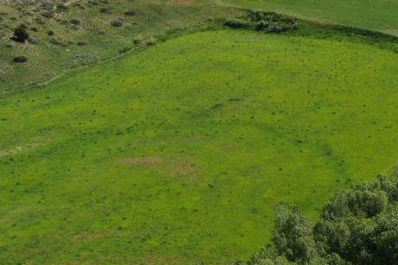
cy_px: 92
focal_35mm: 104
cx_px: 360
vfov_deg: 13.1
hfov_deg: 19.3
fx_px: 1149
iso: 100
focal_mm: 5.22
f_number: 3.1
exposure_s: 1/1250
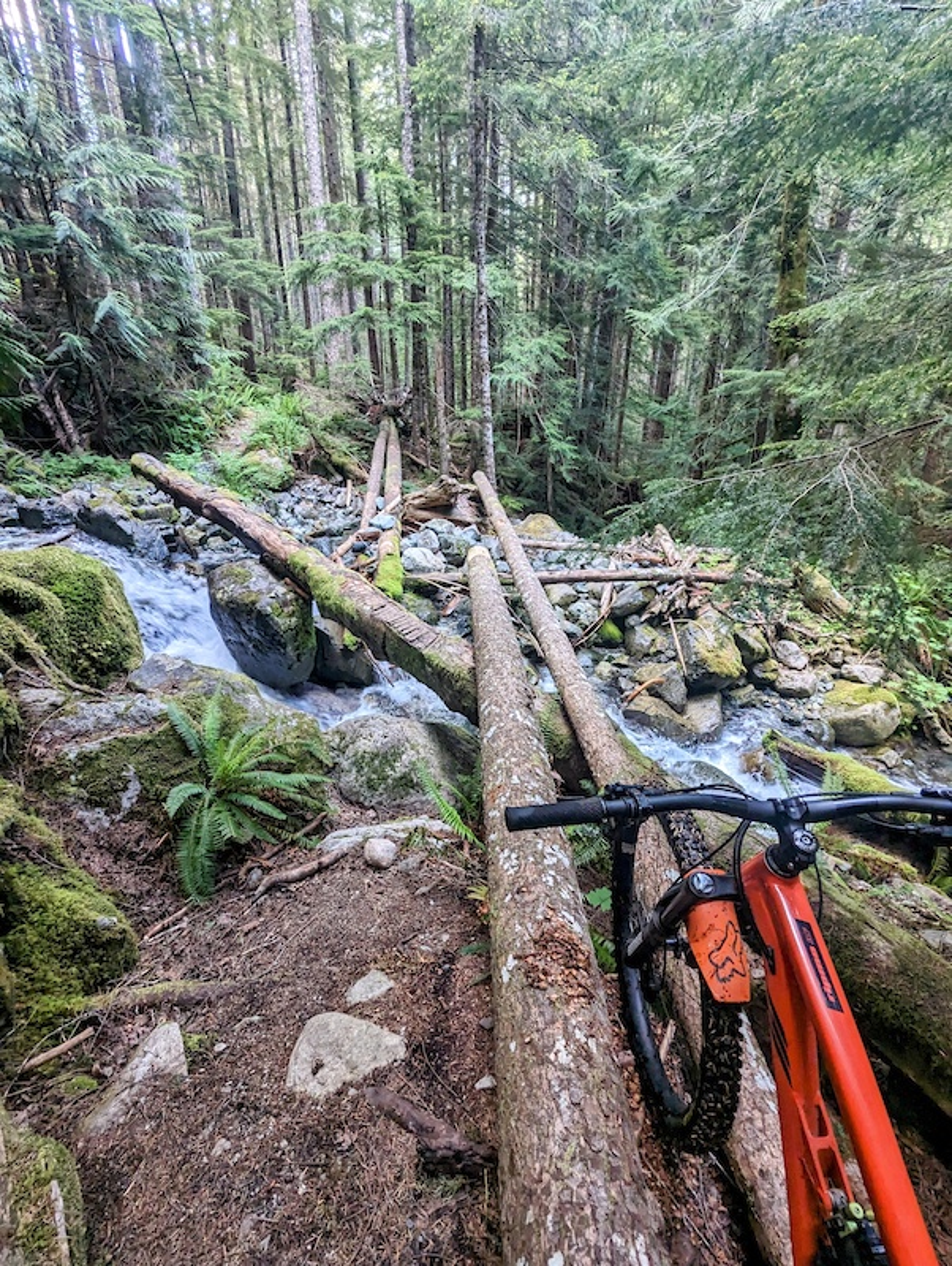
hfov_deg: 78.2
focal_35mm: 16
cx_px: 476
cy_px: 633
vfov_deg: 94.4
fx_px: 585
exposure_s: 1/58.4
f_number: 2.2
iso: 197
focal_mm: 2.35
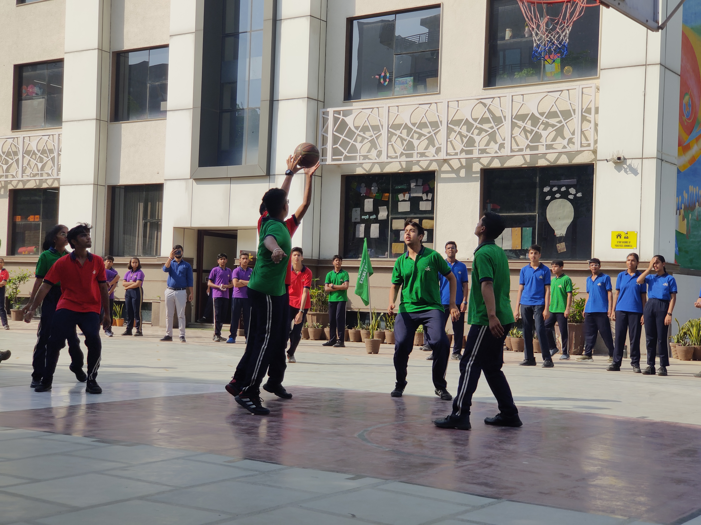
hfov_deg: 29.4
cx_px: 350
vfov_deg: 22.3
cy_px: 262
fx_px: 1337
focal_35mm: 66
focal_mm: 6.22
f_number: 2.2
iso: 100
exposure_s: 1/1179
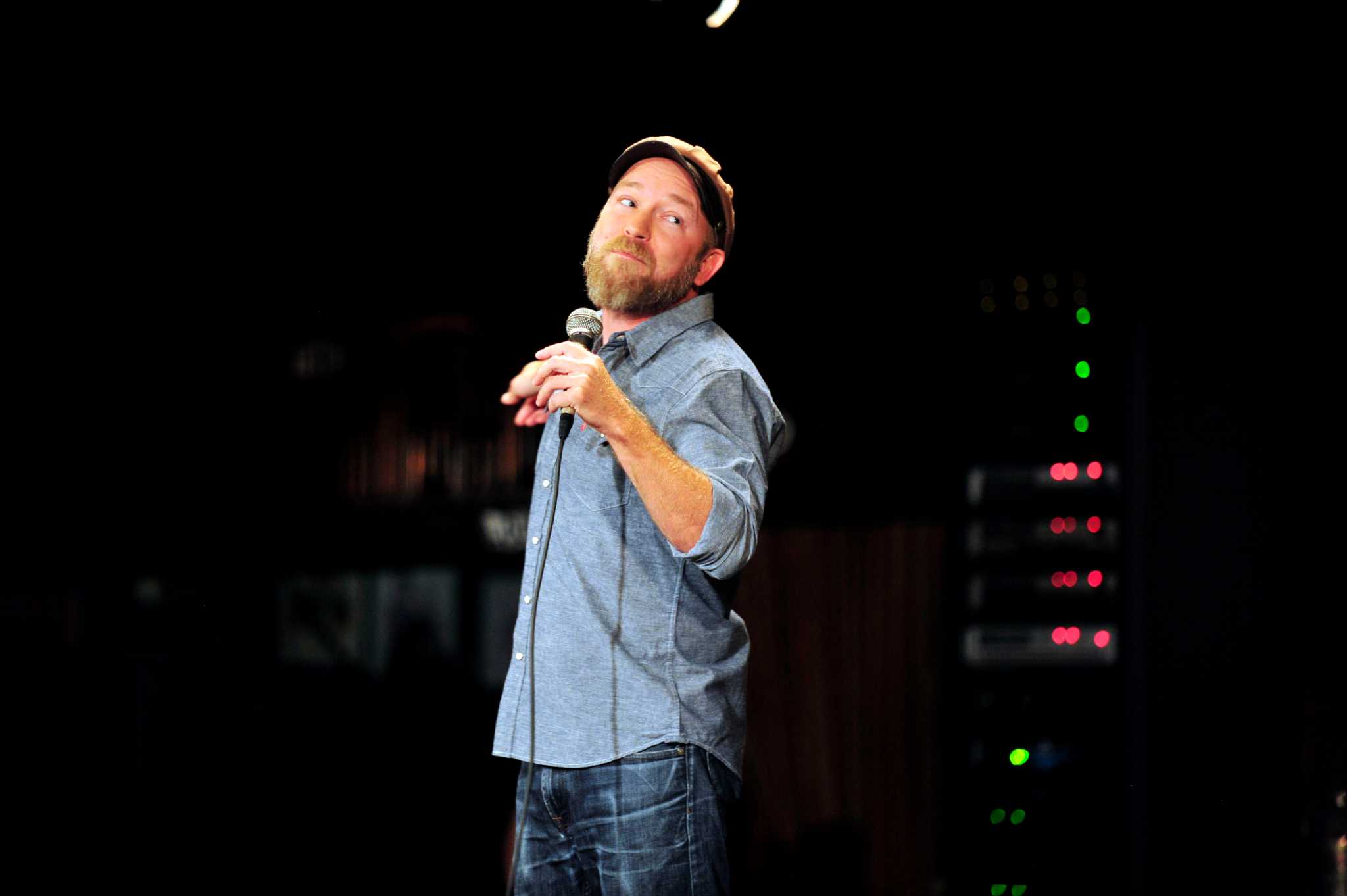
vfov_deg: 8.6
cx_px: 674
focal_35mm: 160
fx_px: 5982
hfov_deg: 12.8
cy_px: 448
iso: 3200
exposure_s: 1/60
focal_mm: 160
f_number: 2.8
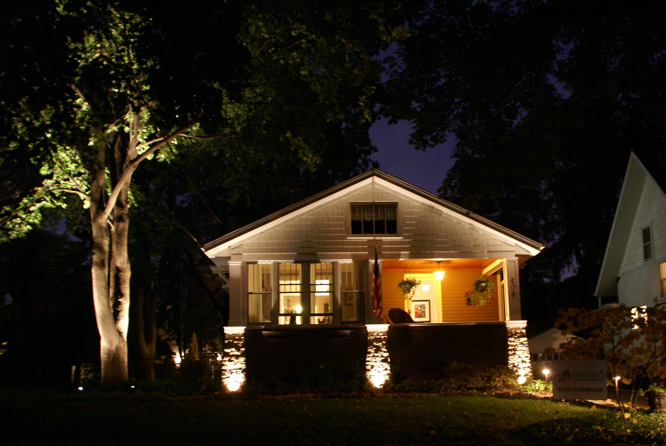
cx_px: 333
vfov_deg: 40.1
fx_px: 611
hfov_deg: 57.2
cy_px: 223
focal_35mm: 33
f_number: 3.5
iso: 400
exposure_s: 3.2
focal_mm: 22
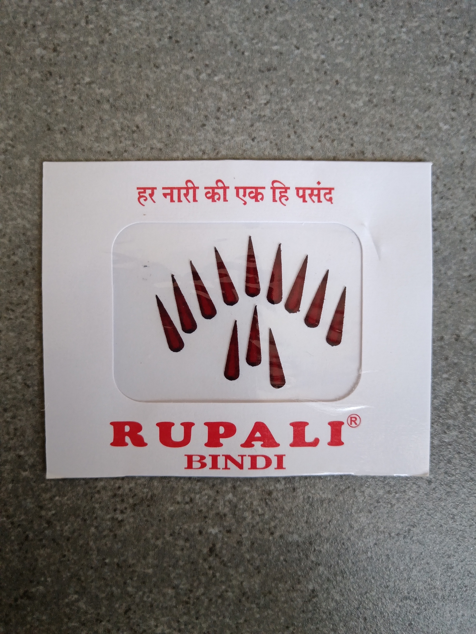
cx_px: 238
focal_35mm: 27
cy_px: 317
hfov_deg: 51.4
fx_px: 495
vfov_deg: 65.3
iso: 798
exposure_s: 1/25
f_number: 2.4
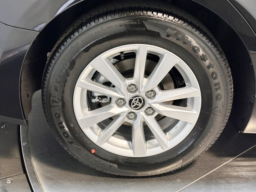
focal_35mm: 48
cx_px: 128
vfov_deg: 30.3
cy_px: 96
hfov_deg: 39.7
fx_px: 355
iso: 500
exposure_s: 1/40
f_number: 1.78
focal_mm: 6.86
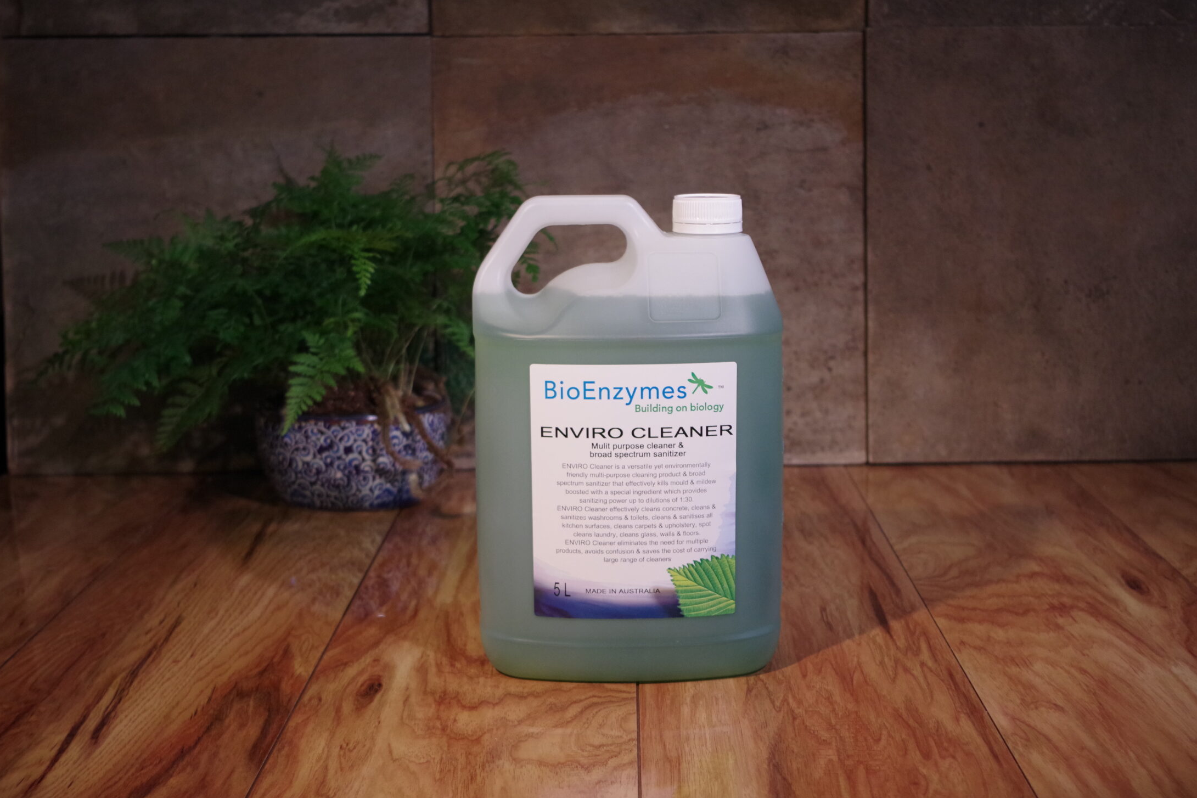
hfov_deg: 36.9
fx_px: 1795
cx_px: 628
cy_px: 433
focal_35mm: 54
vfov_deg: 25.1
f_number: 4
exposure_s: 1/125
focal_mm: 30.63
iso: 1600
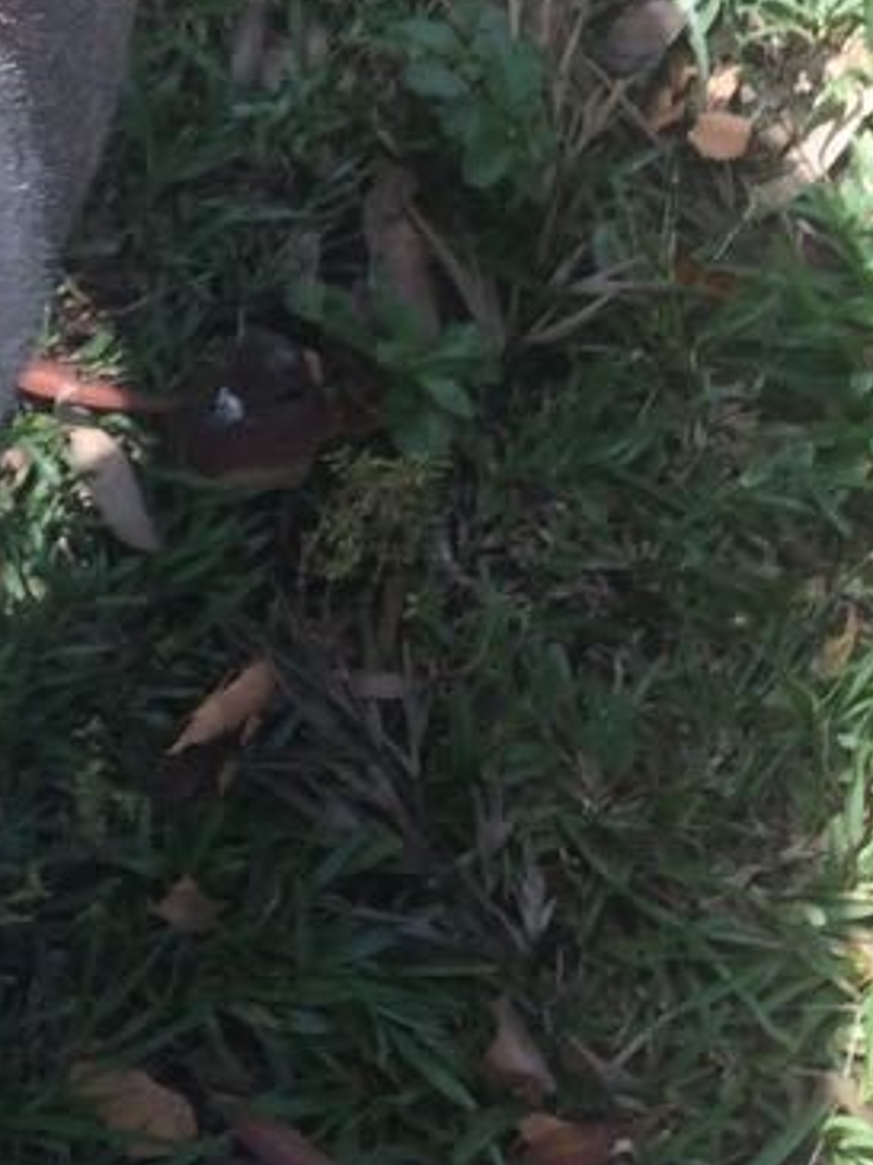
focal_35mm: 102
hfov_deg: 13.5
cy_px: -74
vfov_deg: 18.6
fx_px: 3430
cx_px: -518
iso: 32
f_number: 2.2
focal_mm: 4.15
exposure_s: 1/406
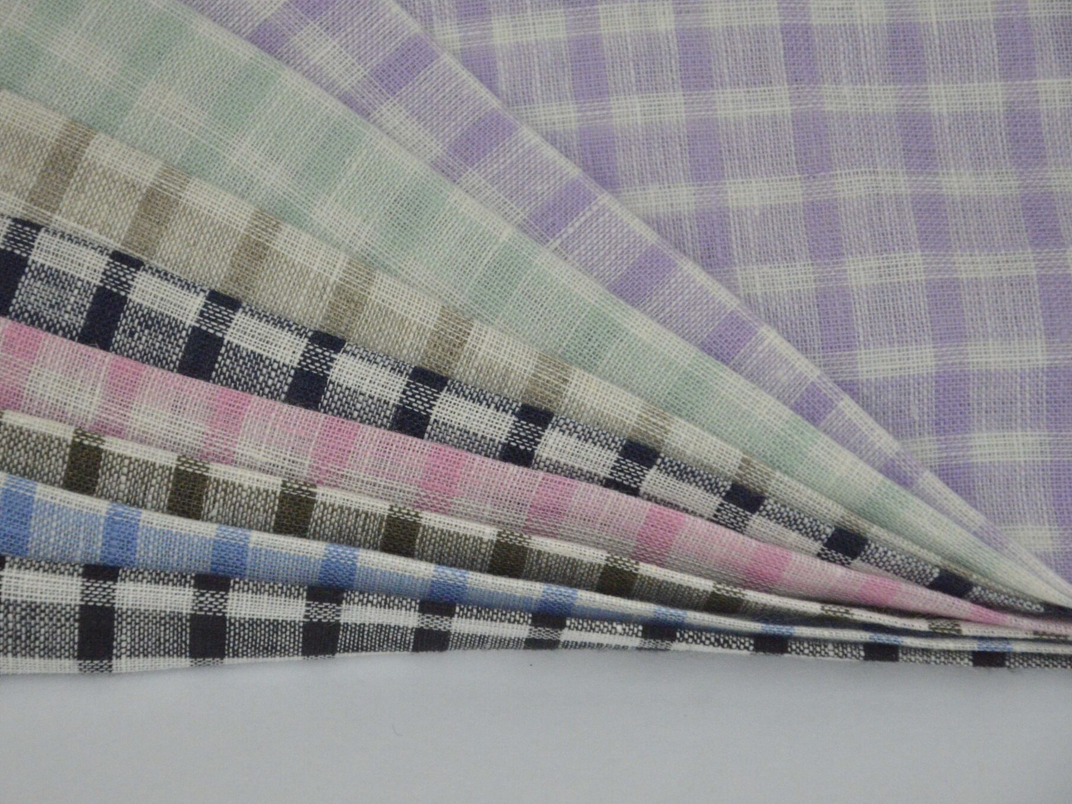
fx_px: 5312
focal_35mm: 172
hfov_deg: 11.5
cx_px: 512
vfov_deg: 8.7
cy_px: 402
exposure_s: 1/8000
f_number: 6.7
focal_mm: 105
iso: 5000
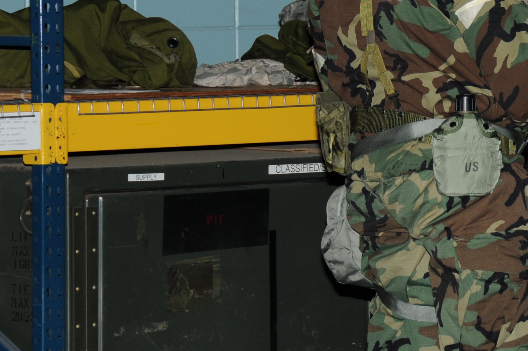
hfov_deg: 7.8
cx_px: 610
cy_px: 96
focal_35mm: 261
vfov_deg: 5.3
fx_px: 3824
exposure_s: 1/250
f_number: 5
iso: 200
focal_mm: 70
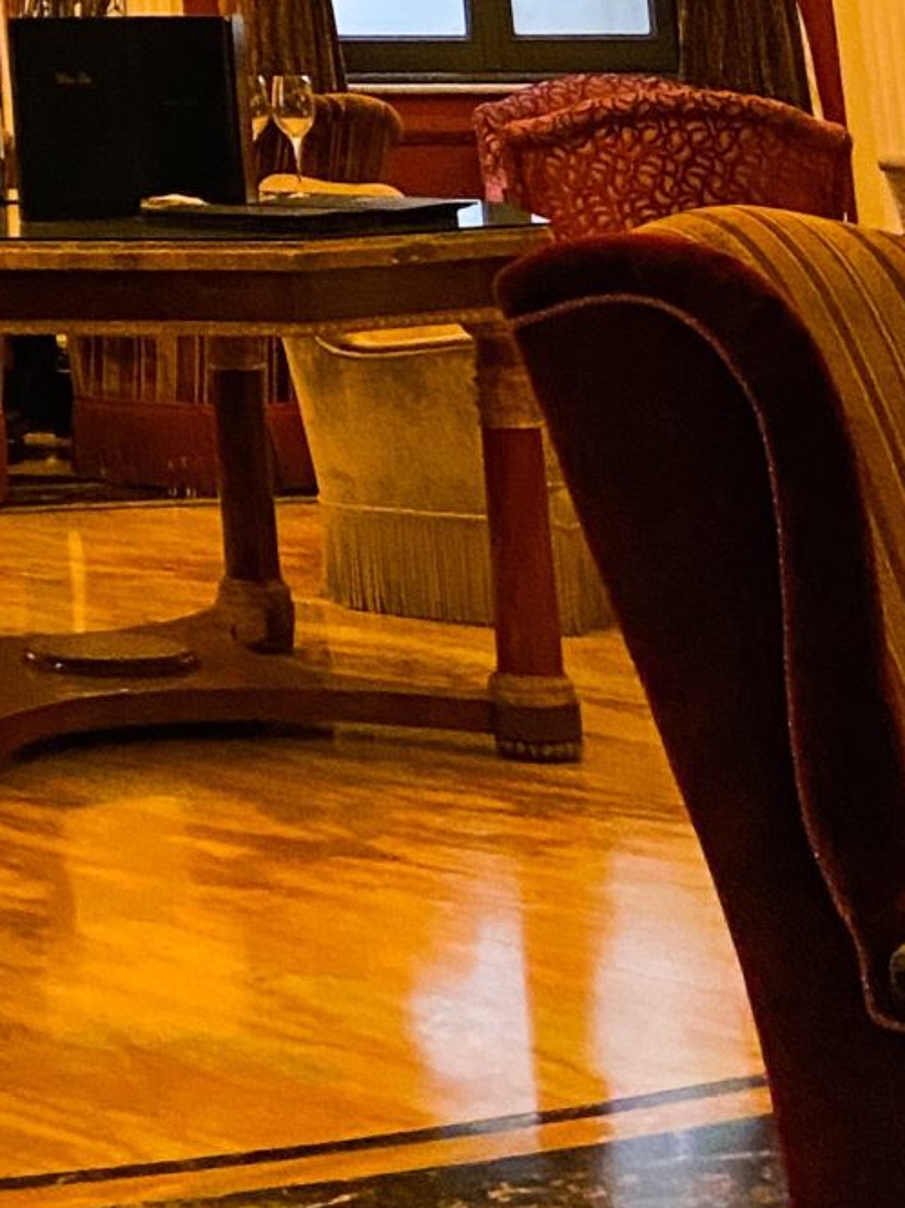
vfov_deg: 17.2
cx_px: -557
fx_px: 3488
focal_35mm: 100
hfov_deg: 13.7
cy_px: -745
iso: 250
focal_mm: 4.25
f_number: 1.8
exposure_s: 1/50
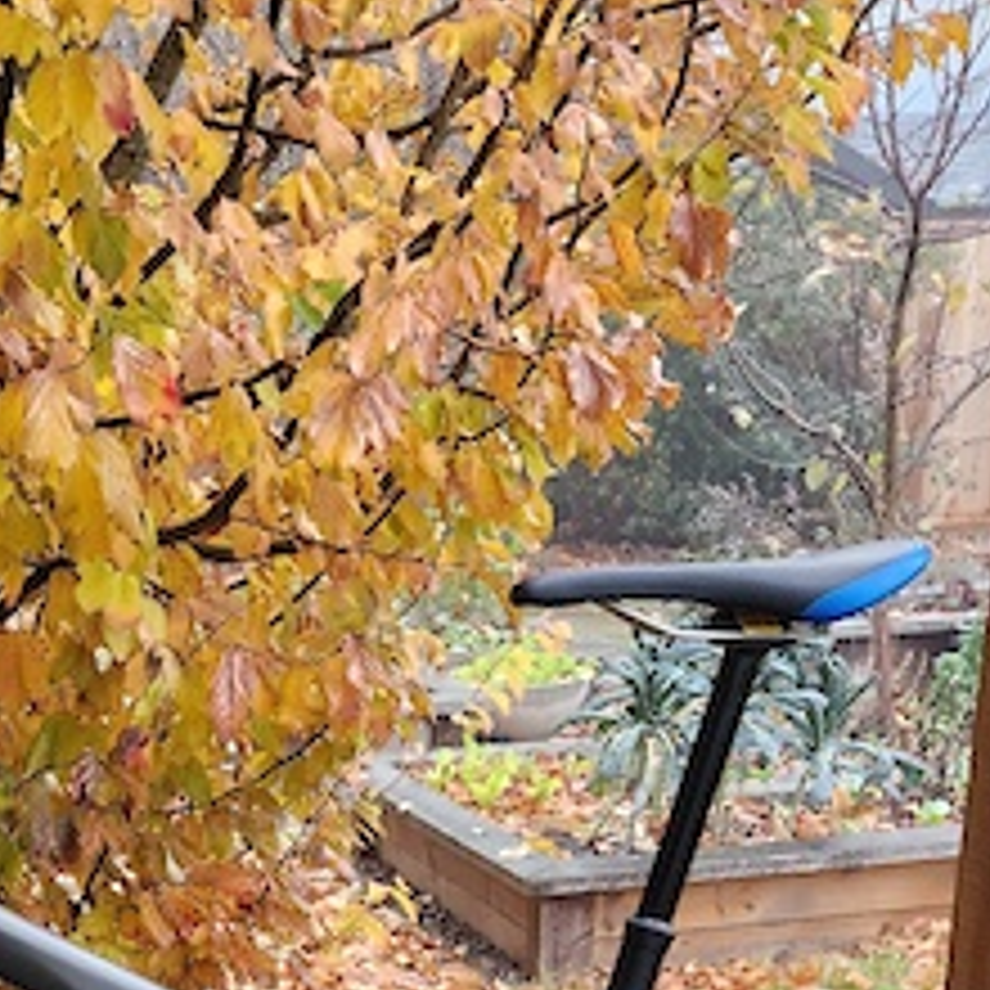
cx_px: 148
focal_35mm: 74
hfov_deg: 22.9
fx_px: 2394
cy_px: 1238
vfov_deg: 21.4
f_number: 1.8
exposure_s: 1/120
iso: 160
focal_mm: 5.4
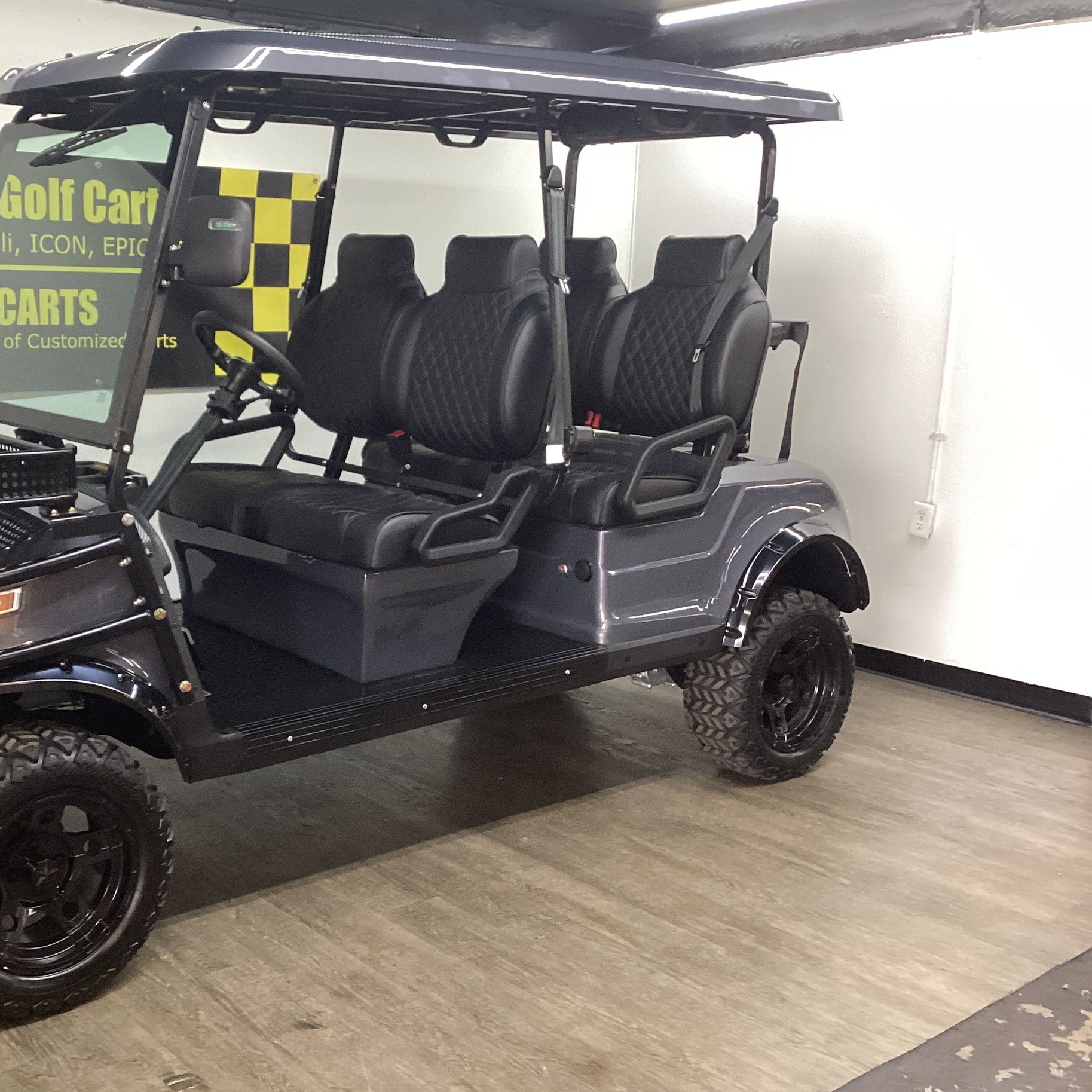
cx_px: 296
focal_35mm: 40
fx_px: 1428
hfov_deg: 40.9
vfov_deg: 41.9
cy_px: 539
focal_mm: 3.3
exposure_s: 1/60
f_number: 2.4
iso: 160
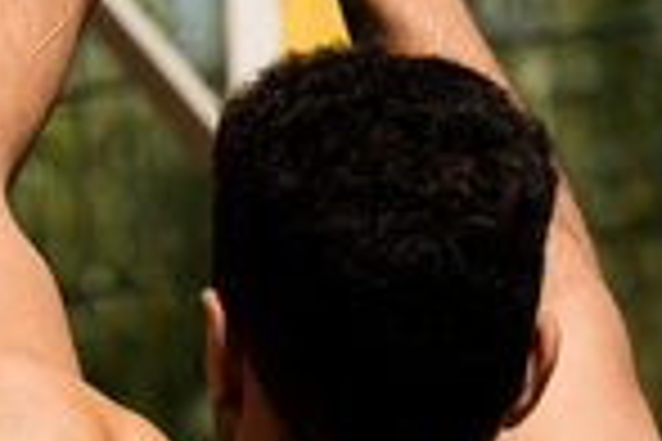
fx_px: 9966
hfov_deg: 3.8
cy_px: -207
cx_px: -194
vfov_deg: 2.5
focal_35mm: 542
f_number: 5.6
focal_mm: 135
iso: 100
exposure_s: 1/800
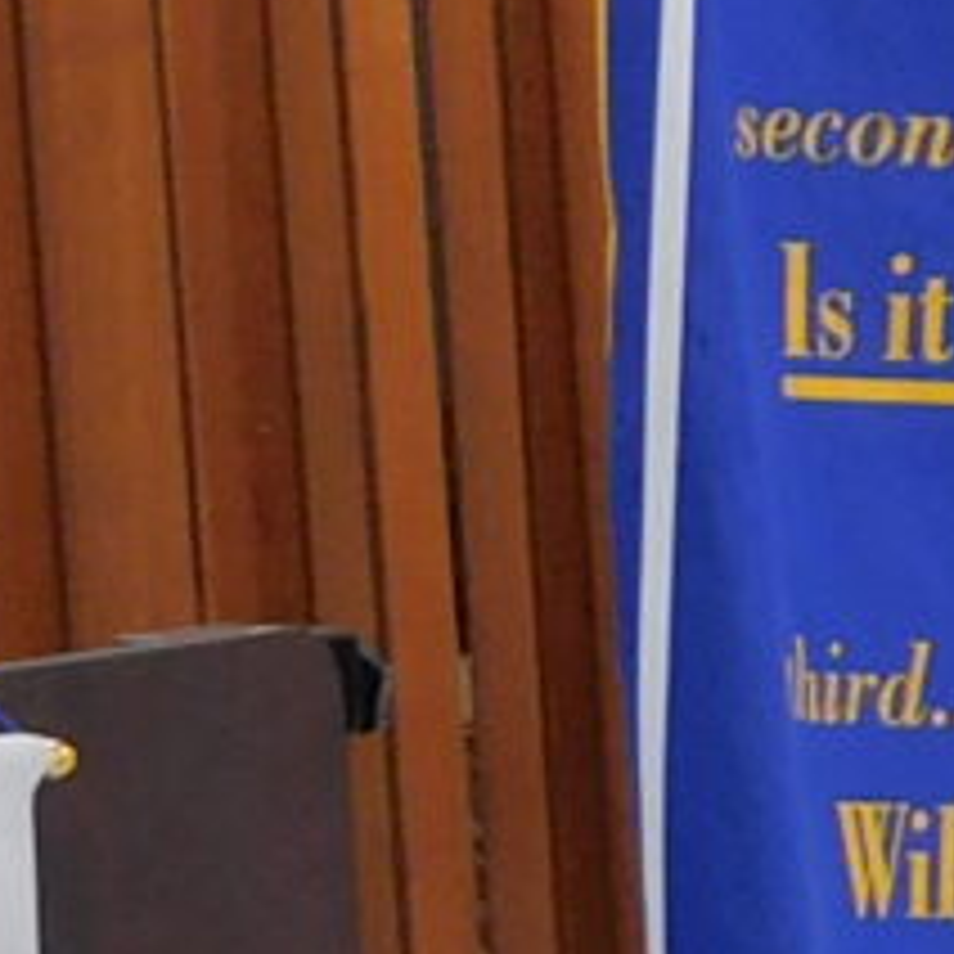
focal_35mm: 342
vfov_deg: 5.1
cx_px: -2444
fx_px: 10664
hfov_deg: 4.8
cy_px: 540
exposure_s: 1/30
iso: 180
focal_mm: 7.1
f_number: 3.6
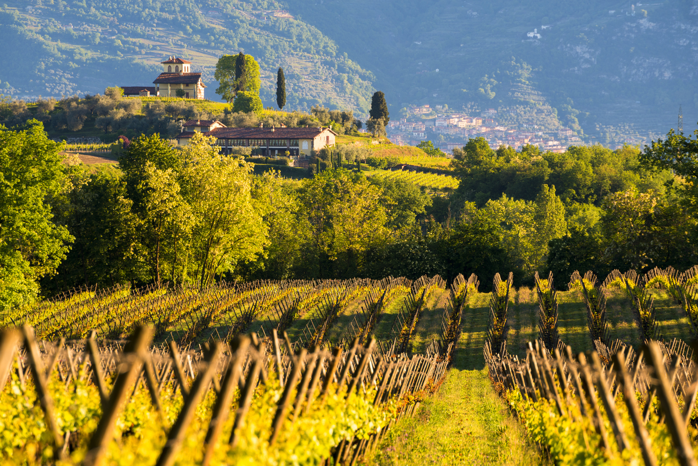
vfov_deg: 4.6
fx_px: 5818
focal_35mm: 300
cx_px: 349
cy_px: 233
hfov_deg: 6.9
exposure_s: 1/60
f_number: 10
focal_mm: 300
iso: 100
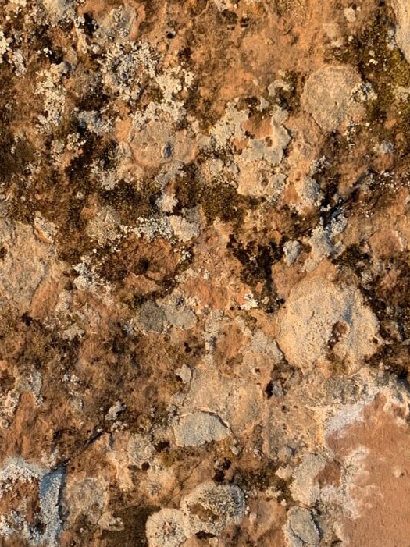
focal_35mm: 76
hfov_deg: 19.3
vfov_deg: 25.7
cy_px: 245
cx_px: 121
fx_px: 1201
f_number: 1.8
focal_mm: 4.25
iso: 32
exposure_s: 1/122
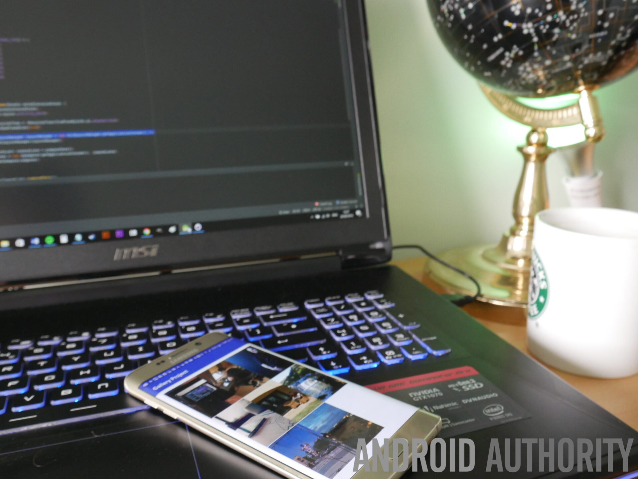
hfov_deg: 56.8
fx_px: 590
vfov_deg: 44.2
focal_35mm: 32
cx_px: 319
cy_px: 240
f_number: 7.1
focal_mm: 16
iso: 2000
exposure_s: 1/60
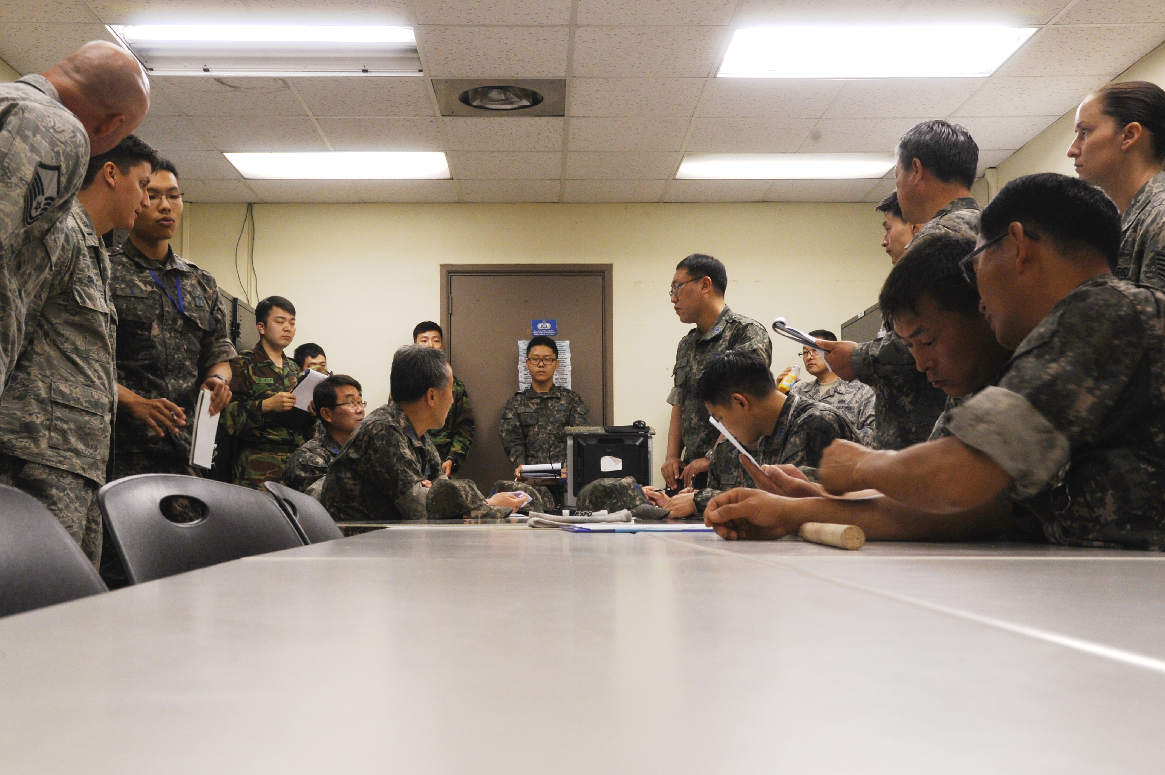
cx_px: 582
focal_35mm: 31
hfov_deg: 60.3
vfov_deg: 42.3
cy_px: 388
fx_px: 1003
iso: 1000
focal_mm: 31
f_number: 9
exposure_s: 1/40
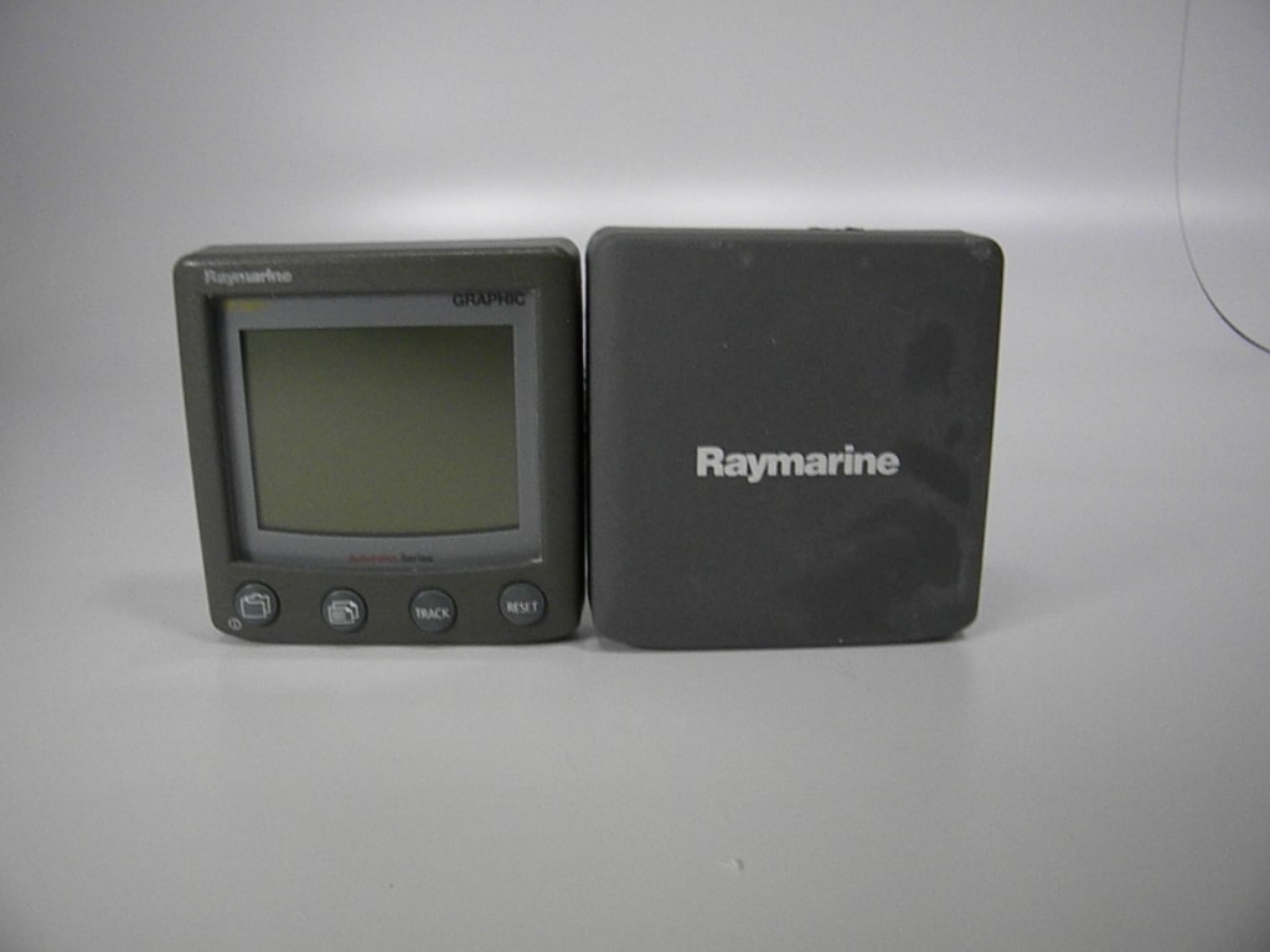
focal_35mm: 28
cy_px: 476
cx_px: 635
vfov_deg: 49.7
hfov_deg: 63.4
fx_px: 1027
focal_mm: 5
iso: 720
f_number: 3.5
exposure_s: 1/1000
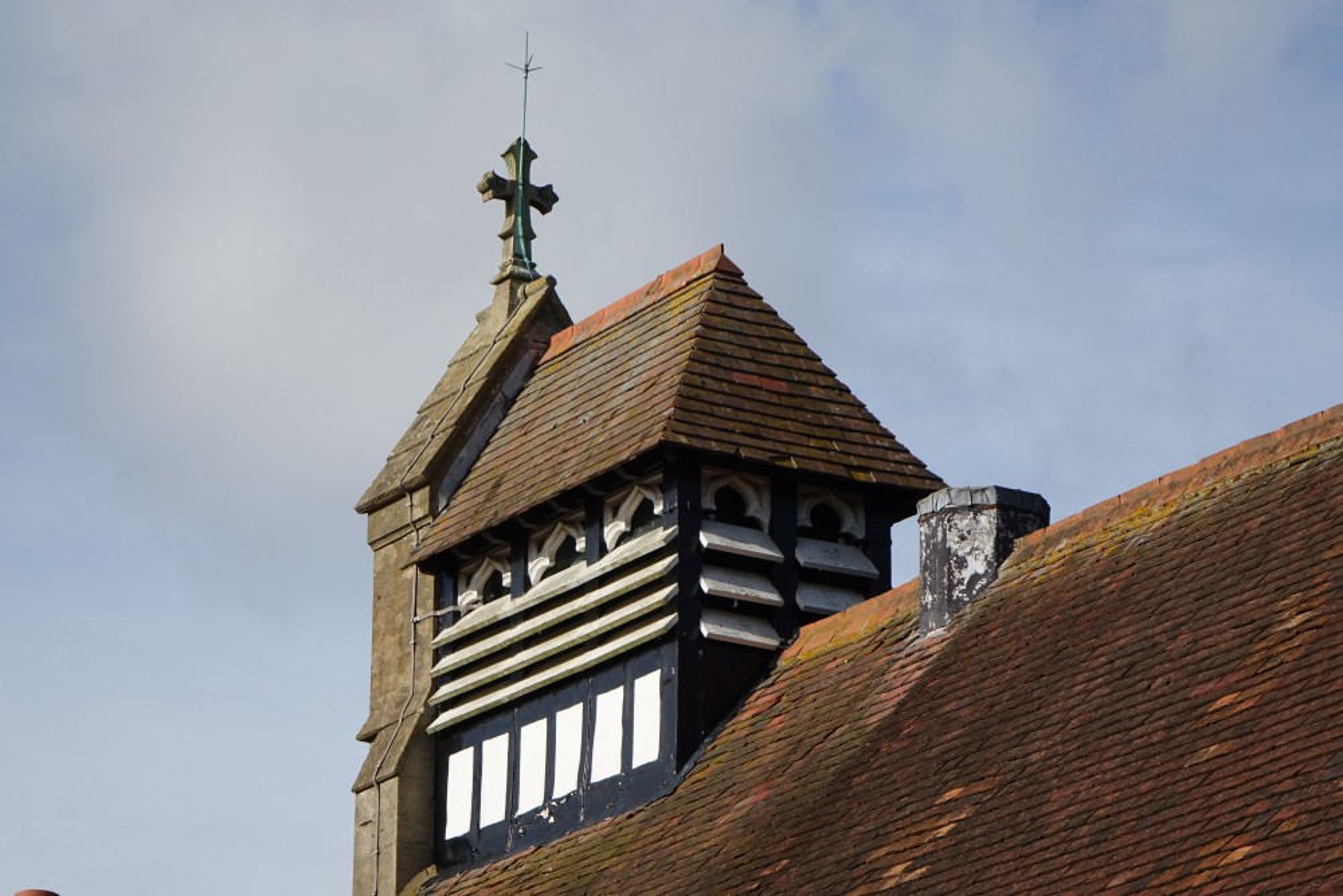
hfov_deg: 14.3
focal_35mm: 143
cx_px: 672
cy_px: 448
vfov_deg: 9.6
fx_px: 5335
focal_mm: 52.54
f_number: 5.6
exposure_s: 1/800
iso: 125
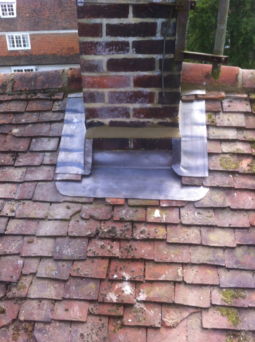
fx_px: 345
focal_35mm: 35
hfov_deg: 40.6
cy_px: 171
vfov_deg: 52.7
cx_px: 128
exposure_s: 1/265
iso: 80
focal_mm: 3.85
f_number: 2.8
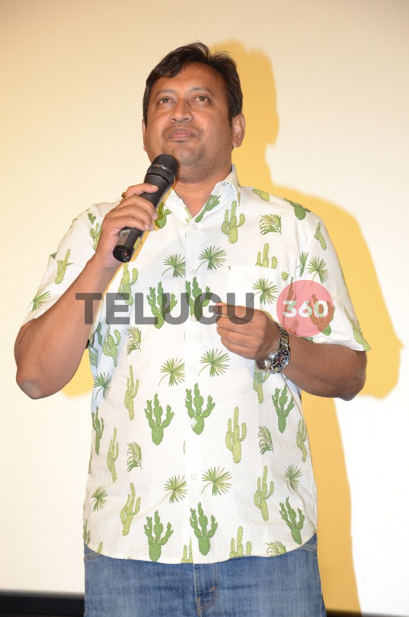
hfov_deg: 10.7
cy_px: 308
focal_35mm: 128
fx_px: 2181
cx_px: 204
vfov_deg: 16.1
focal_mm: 85
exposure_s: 1/125
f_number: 7.1
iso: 800
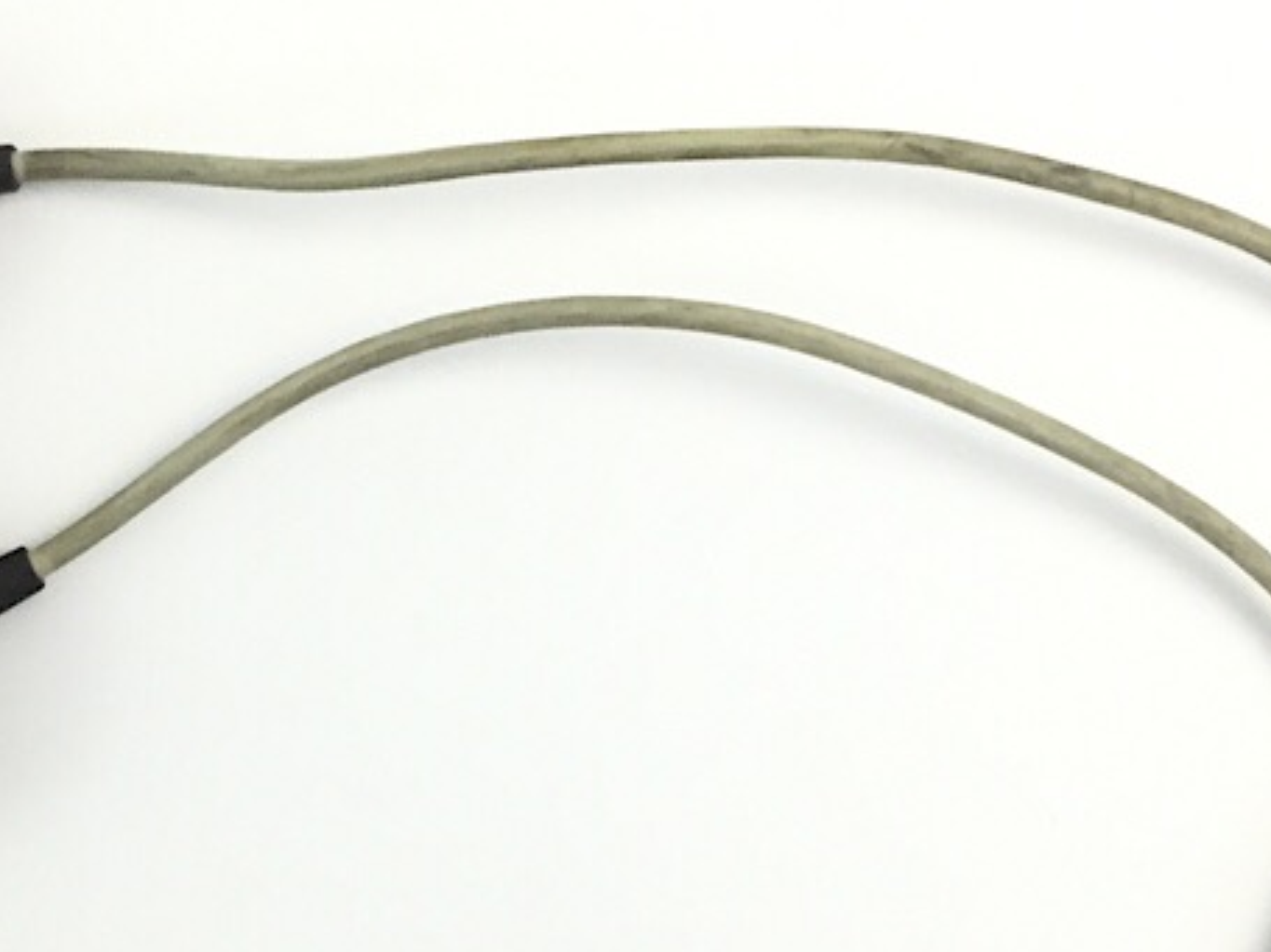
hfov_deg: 24.1
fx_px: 2973
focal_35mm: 81
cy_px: 614
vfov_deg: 18.2
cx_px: 510
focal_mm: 3.3
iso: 32
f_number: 2.4
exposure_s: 1/33
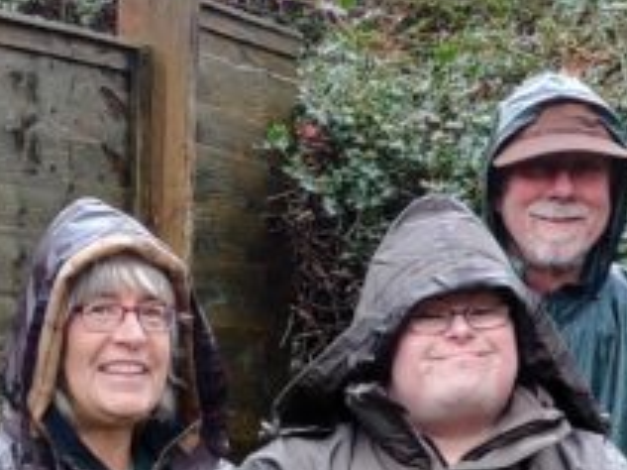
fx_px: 2371
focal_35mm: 131
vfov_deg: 10.8
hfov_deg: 15.1
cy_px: 779
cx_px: 315
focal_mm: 4.75
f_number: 1.65
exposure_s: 1/50
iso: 250
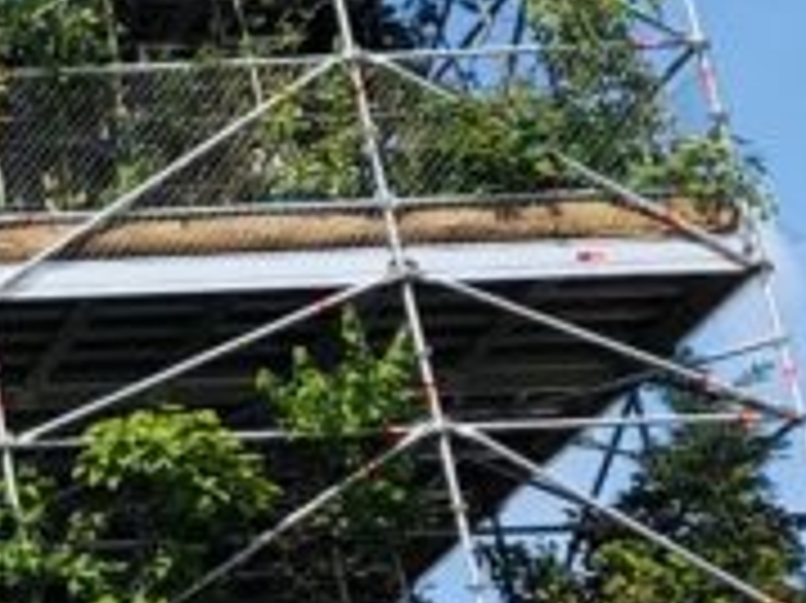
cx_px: -1743
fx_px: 4374
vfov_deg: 7.9
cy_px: 58
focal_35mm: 188
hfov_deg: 8.5
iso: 20
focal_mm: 3.99
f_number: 1.8
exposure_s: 1/2825
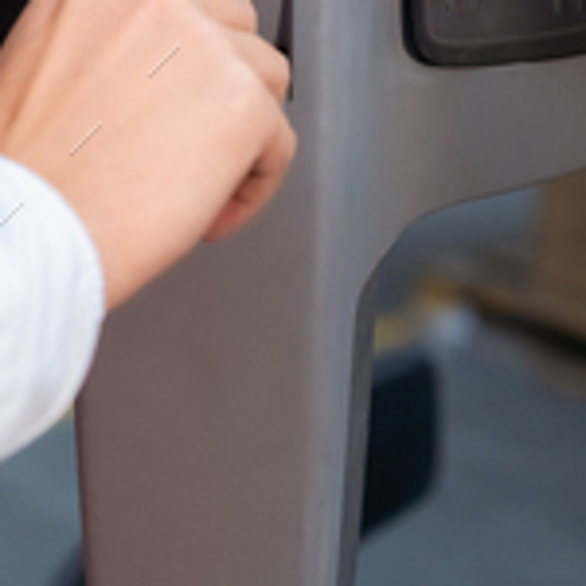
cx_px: -207
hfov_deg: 14.2
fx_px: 2241
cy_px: 6
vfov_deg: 14.7
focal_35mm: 117
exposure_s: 1/320
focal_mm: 35
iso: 800
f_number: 2.5
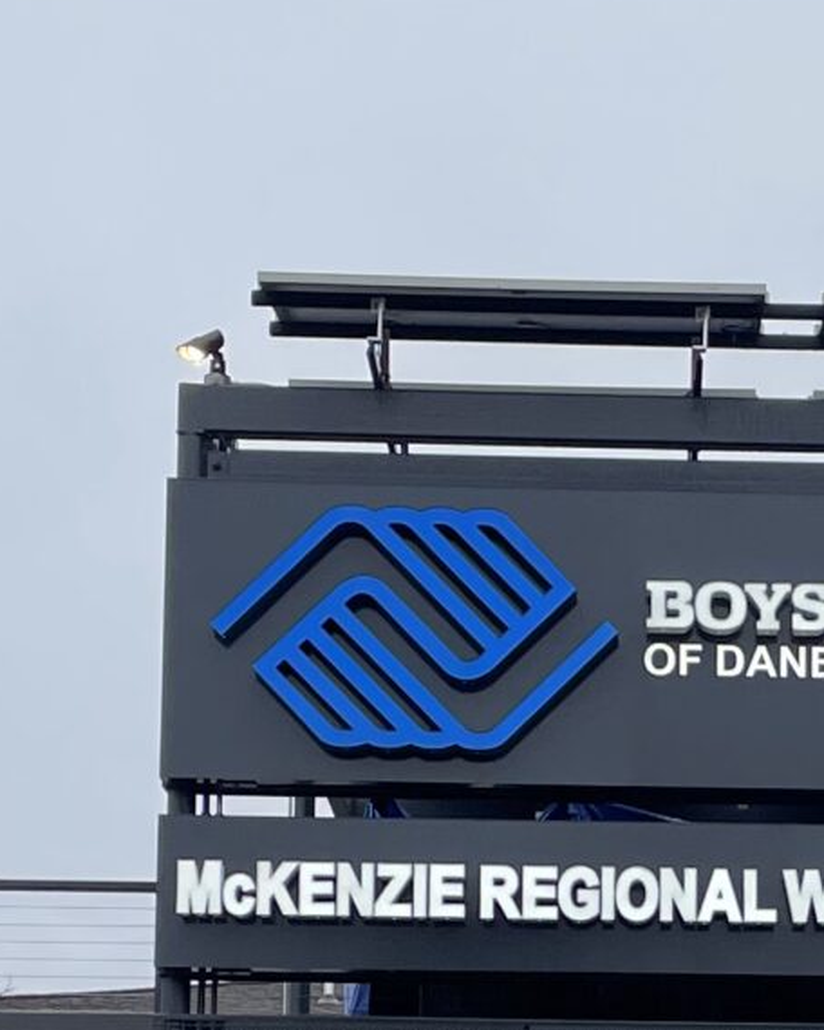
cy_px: 1100
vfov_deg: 16.4
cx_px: 768
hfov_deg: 13.4
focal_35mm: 114
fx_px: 3475
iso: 32
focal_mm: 4.2
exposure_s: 1/438
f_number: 1.6
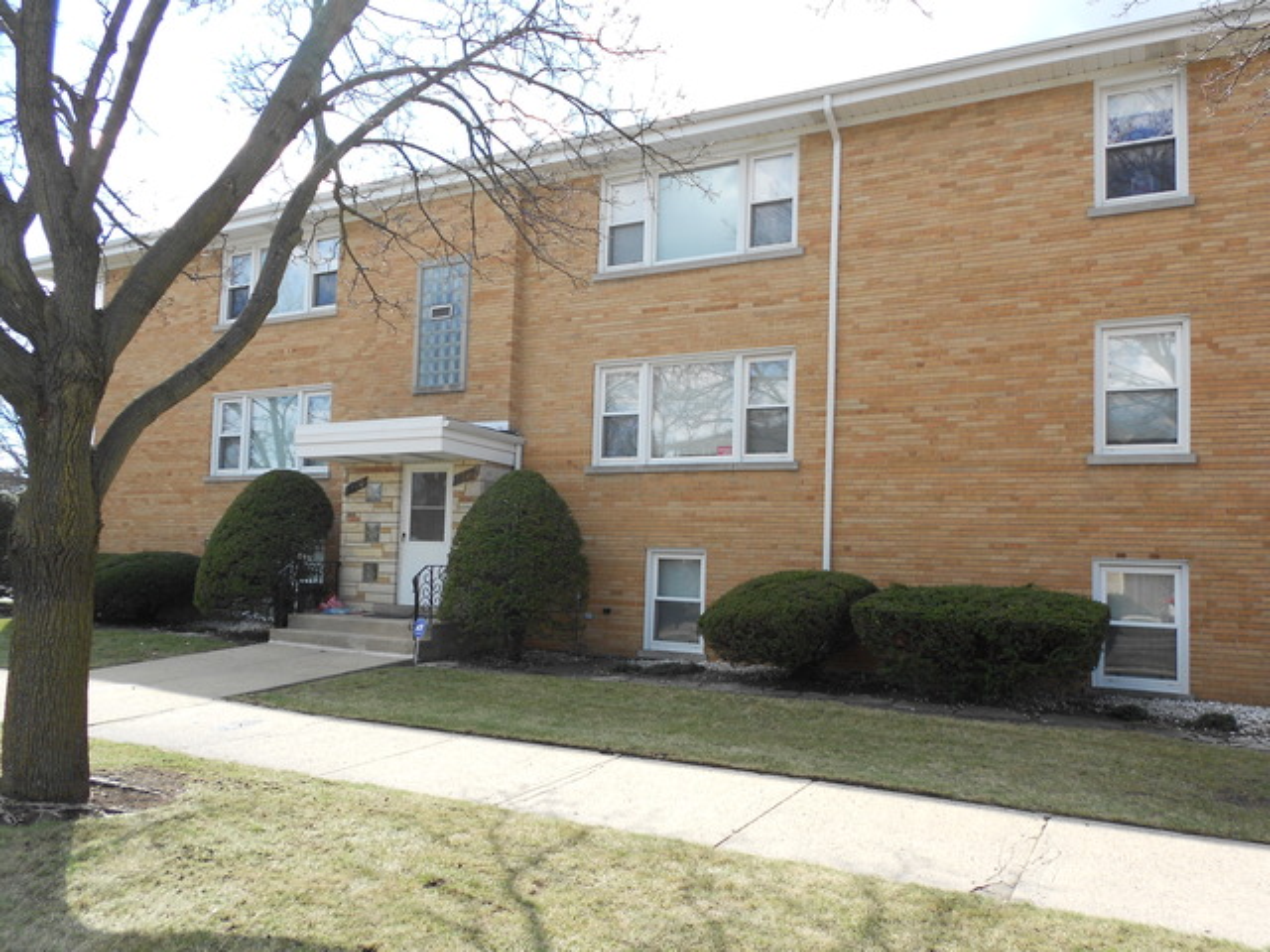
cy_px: 476
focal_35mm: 26
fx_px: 954
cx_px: 635
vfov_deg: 53.1
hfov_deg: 67.3
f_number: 3.2
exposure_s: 1/320
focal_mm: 4.6
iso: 80
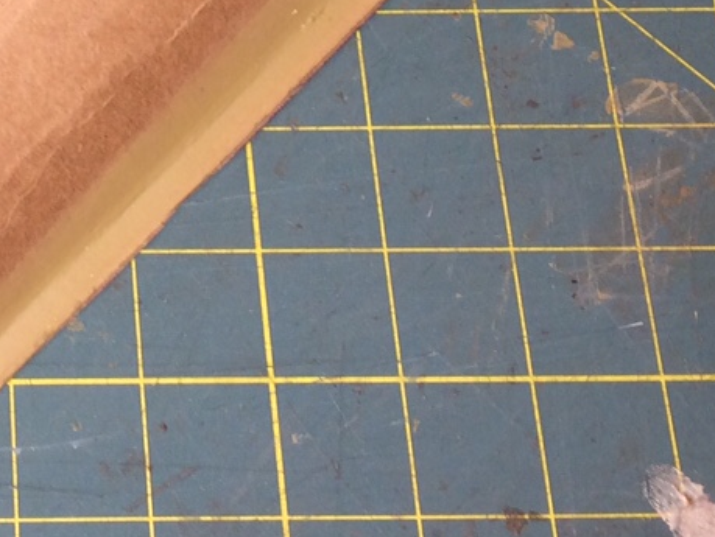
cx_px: -75
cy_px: -235
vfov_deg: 13.6
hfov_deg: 18.3
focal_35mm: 103
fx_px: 2129
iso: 40
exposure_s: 1/30
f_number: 2.2
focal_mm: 4.15
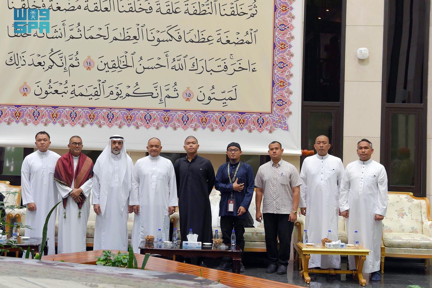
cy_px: 144
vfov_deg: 33.4
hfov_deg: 48.4
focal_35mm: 40
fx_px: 480
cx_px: 216
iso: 1250
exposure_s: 1/200
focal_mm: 40
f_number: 4.5
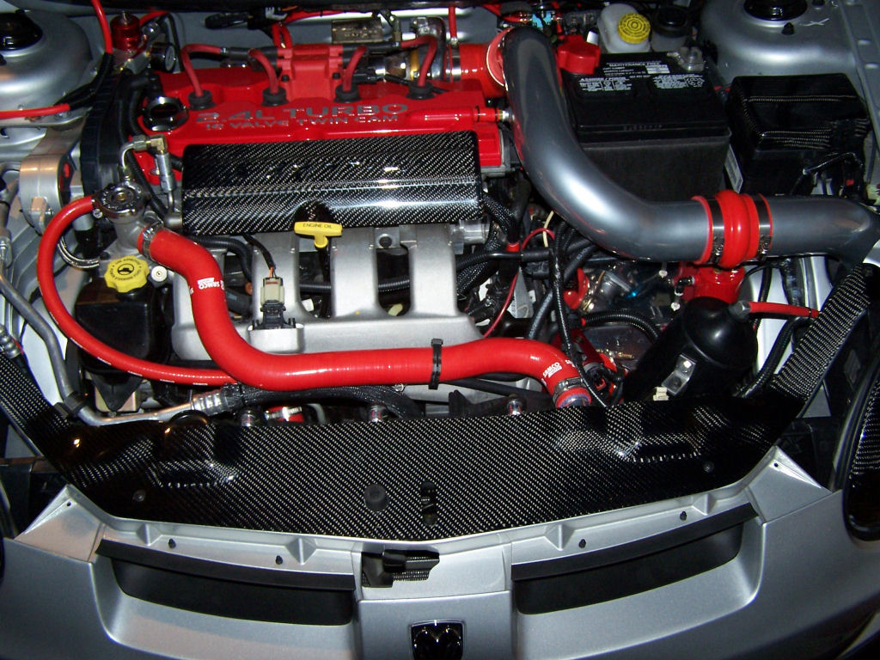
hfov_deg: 49.0
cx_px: 440
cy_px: 330
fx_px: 966
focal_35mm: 38
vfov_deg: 37.7
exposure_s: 1/60
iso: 140
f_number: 2.8
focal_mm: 6.3
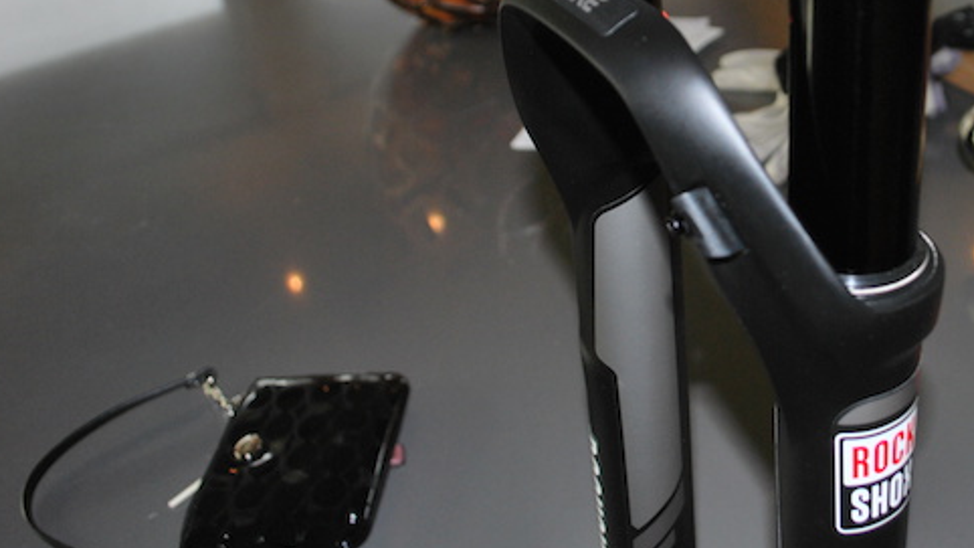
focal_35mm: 47
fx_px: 1214
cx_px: 750
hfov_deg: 42.2
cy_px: 144
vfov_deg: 25.2
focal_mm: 18
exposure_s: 1/60
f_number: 3.5
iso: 200
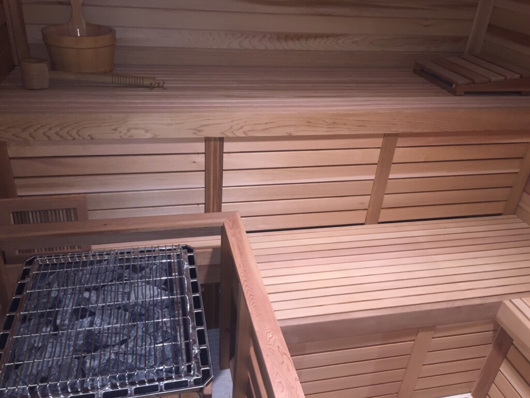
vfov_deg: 48.2
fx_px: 444
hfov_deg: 61.7
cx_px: 265
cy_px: 199
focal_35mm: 29
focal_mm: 4.15
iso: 80
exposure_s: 1/30
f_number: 2.2
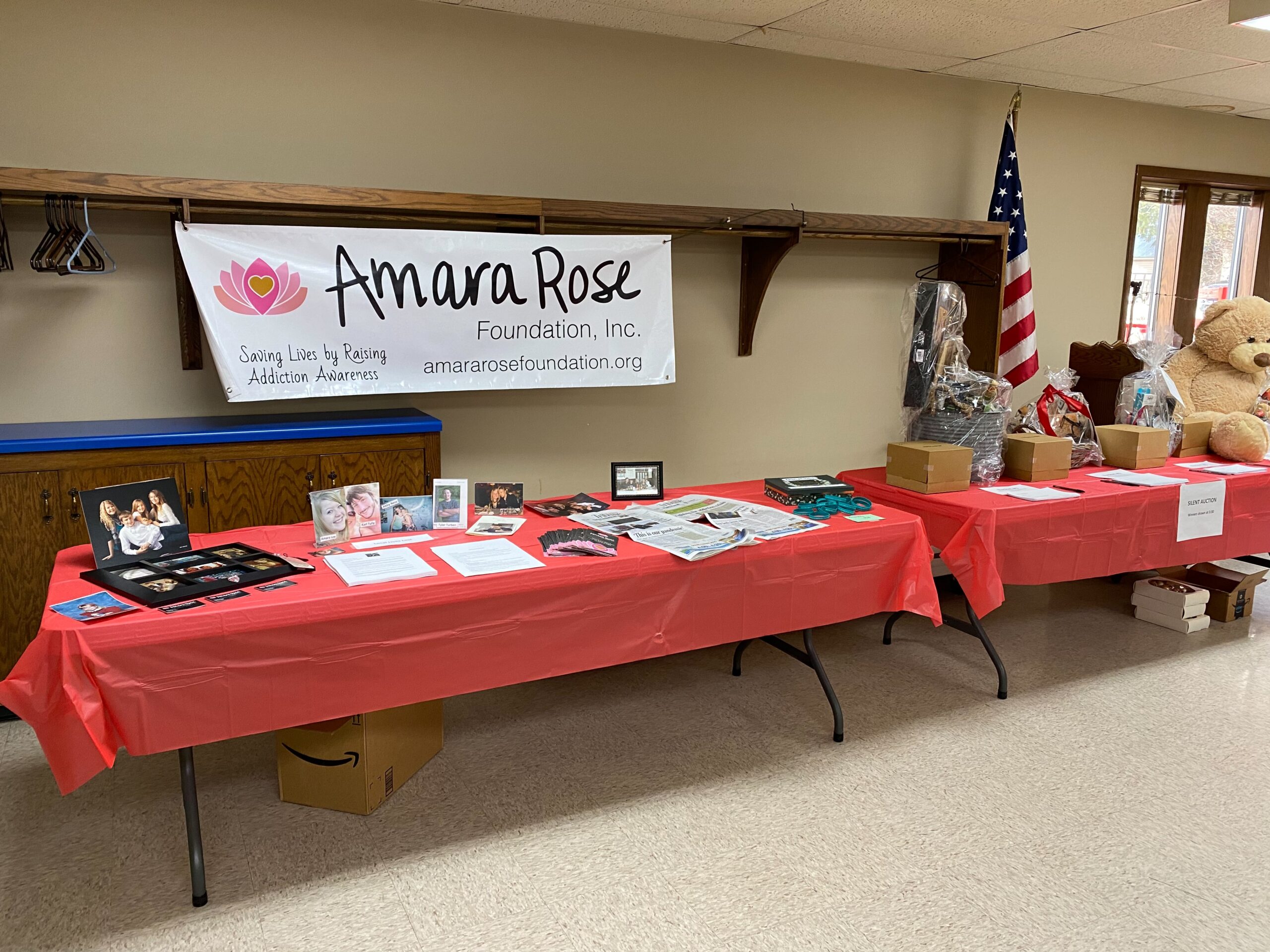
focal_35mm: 26
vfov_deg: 53.1
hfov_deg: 67.3
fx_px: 954
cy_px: 476
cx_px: 635
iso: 125
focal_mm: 4.25
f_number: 1.8
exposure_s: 1/60
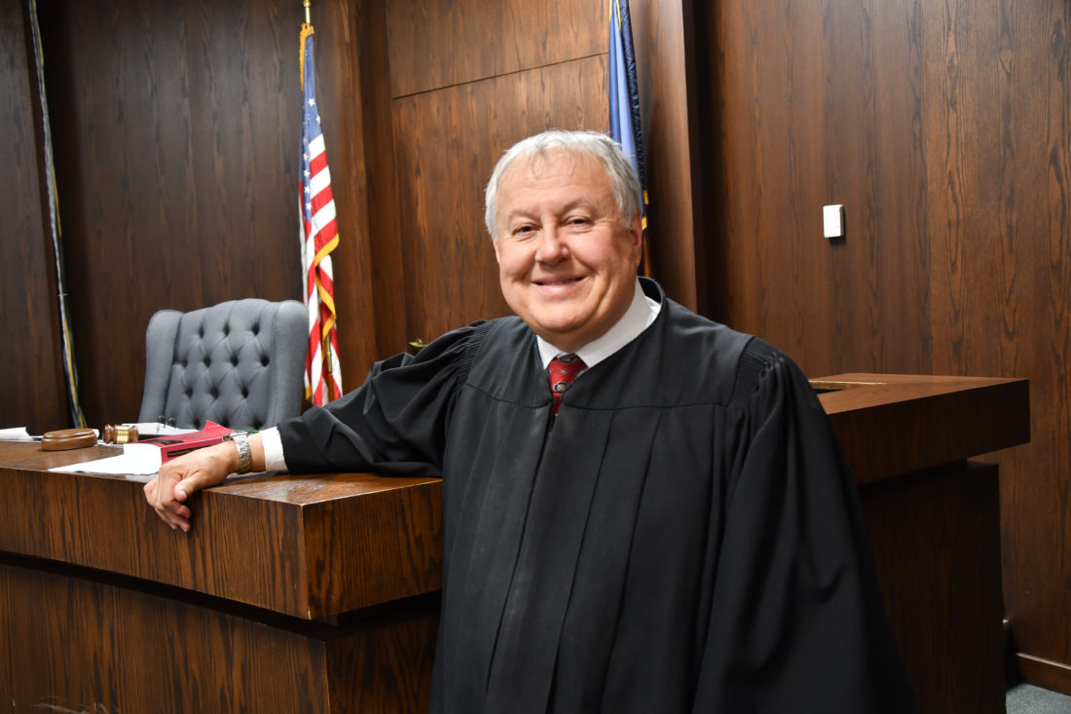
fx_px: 982
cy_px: 357
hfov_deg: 57.2
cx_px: 536
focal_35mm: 33
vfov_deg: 40.0
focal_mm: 22
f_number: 4
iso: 800
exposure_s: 1/25
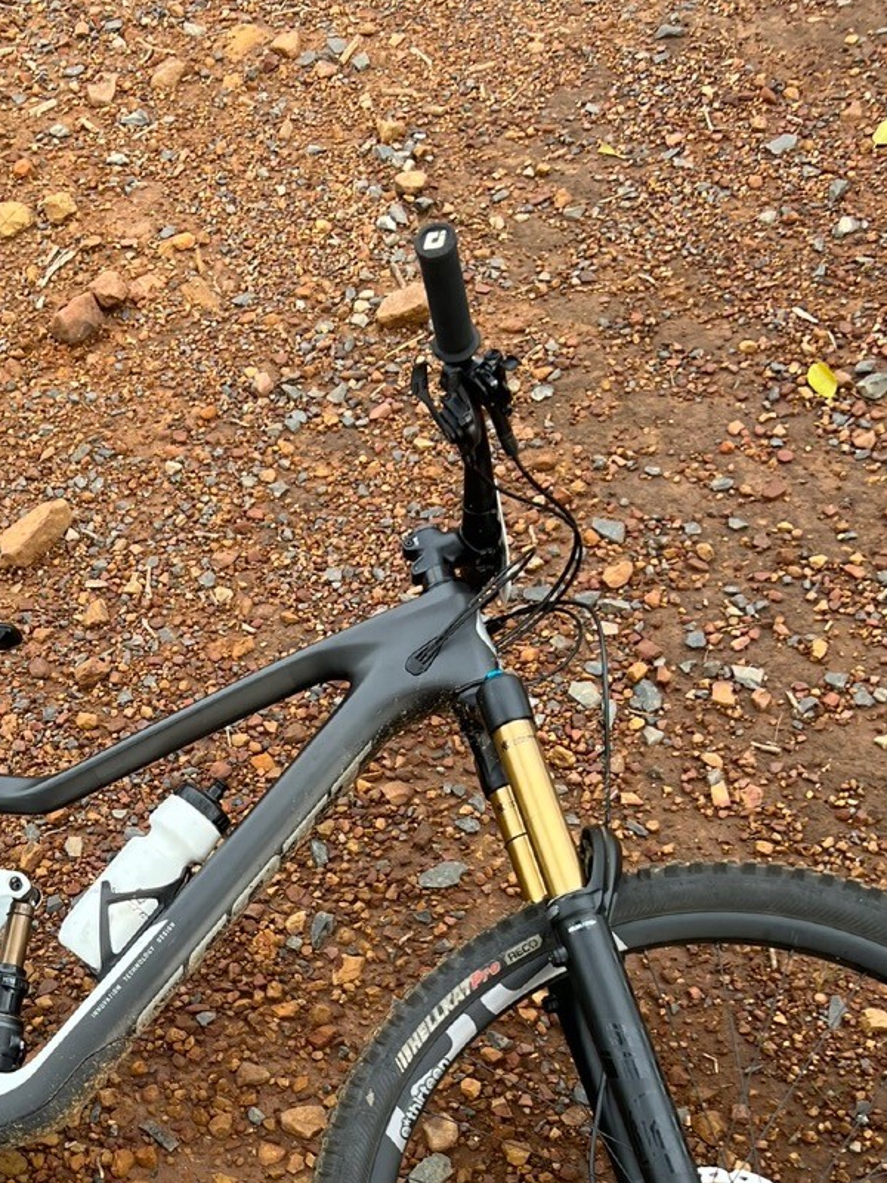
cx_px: 161
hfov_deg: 27.4
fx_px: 1777
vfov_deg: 35.0
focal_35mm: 52
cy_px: 1034
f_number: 1.5
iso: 50
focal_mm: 5.7
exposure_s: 1/121
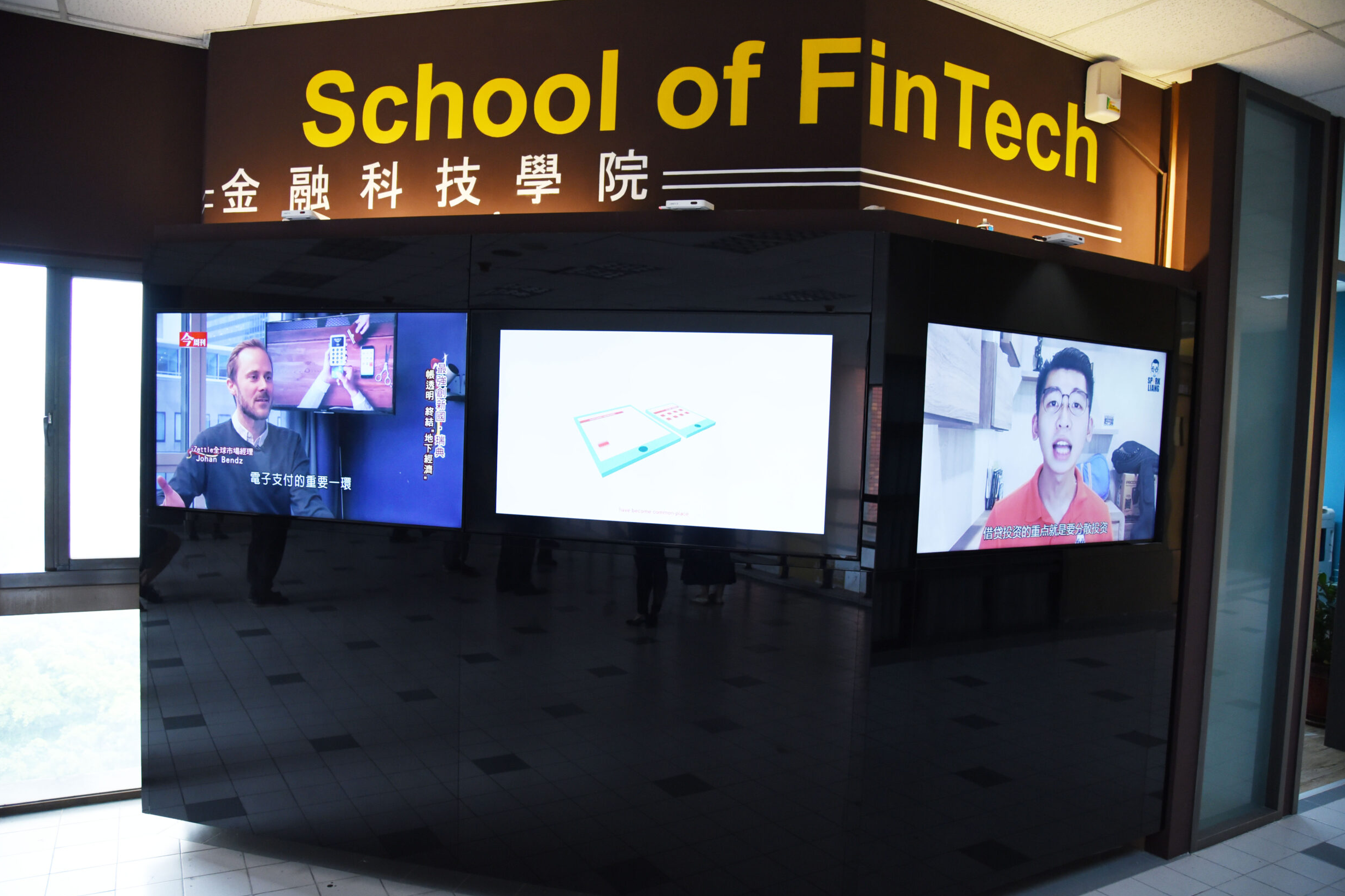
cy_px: 465
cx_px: 677
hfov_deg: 71.5
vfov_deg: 51.3
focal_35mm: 25
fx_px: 934
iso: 1600
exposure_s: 1/250
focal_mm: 24
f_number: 4
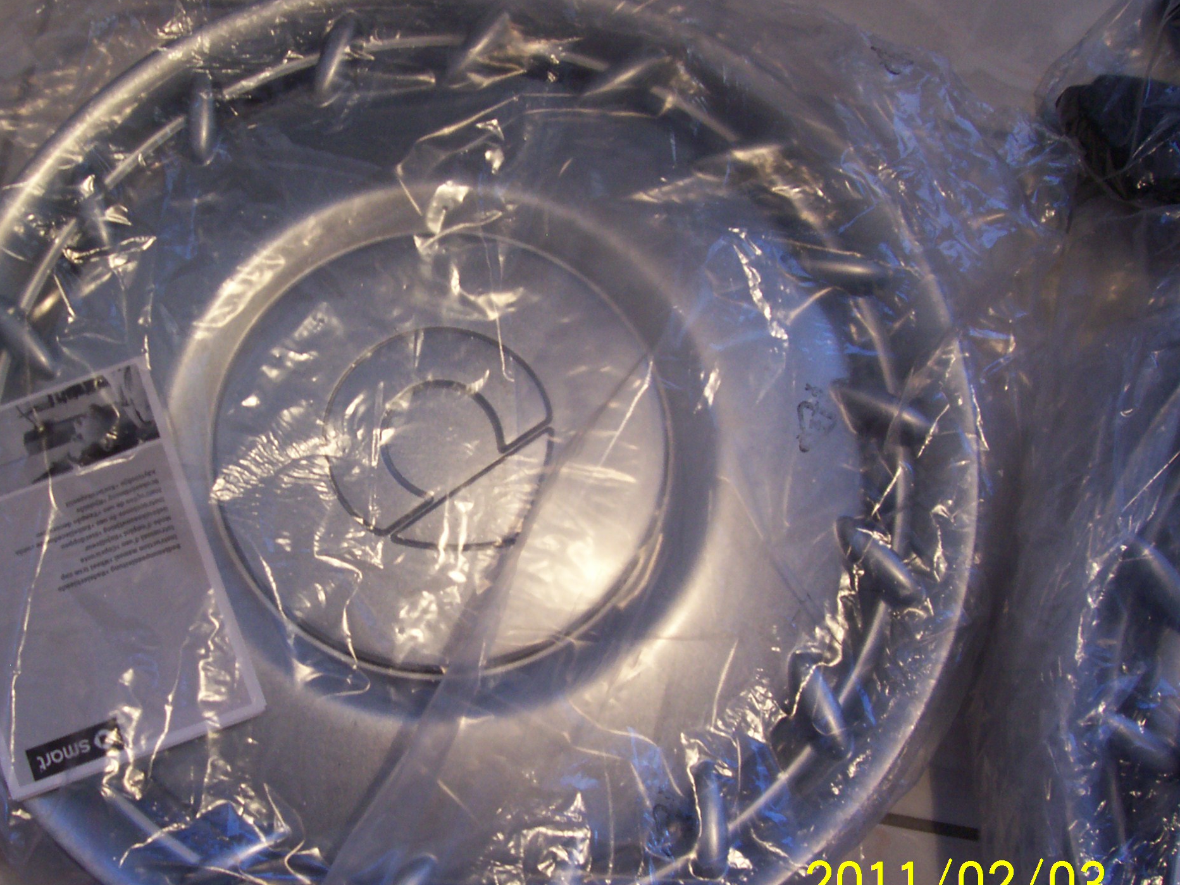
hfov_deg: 44.5
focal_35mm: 42
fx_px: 1432
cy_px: 484
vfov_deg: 34.3
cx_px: 452
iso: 102
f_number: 2.7
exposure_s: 1/32
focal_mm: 5.6
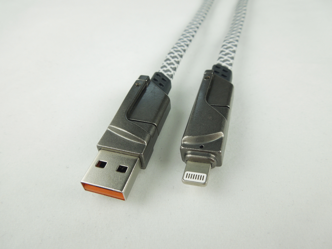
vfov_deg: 54.9
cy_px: 124
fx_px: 240
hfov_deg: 69.4
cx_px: 166
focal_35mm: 25
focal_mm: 4.5
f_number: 3.3
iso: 100
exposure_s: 1/50
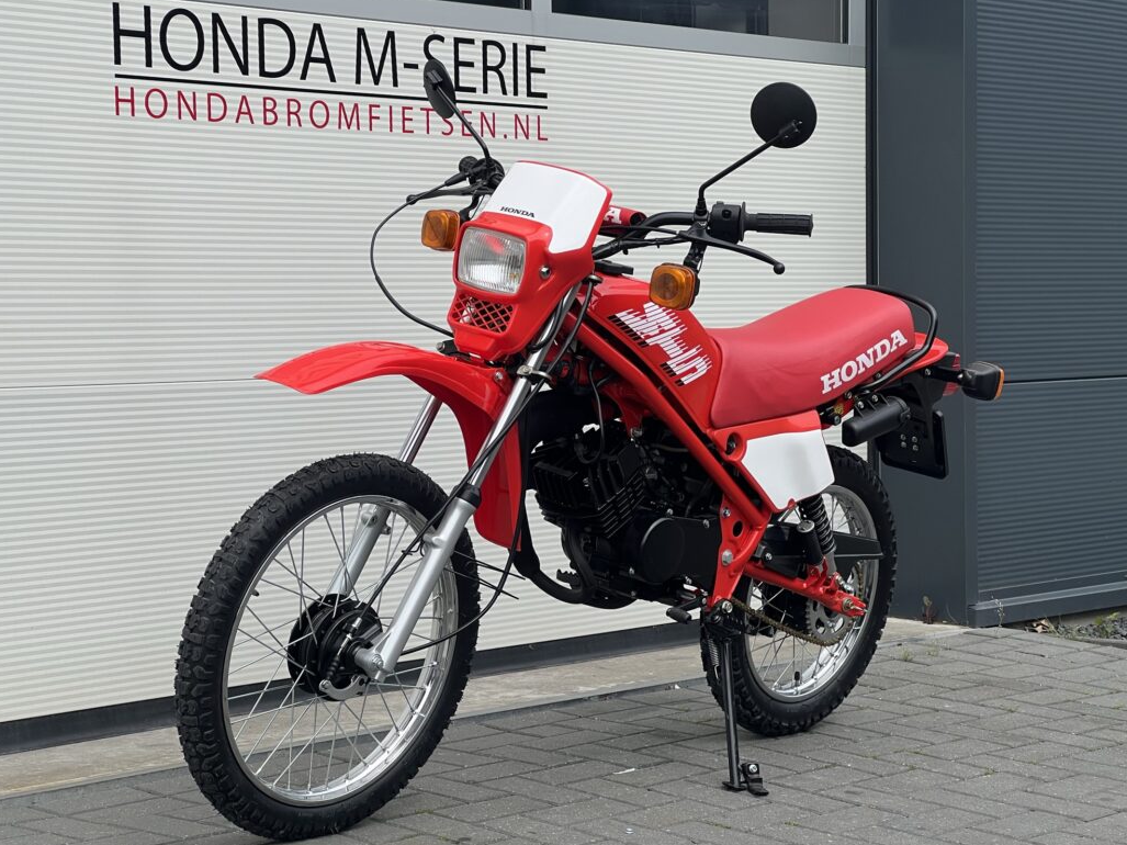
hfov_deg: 24.4
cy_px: 414
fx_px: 2604
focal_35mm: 80
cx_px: 545
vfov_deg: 18.4
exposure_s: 1/585
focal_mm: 9
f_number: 2.8
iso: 32
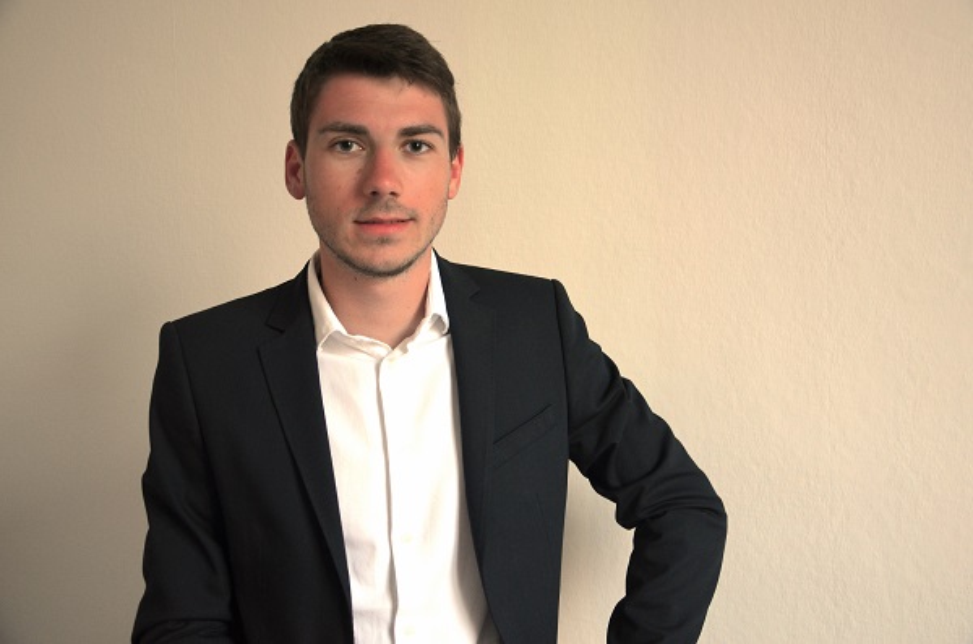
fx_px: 1052
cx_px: 486
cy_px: 322
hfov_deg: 49.7
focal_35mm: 39
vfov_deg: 34.0
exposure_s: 1/8
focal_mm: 26
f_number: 4
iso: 800
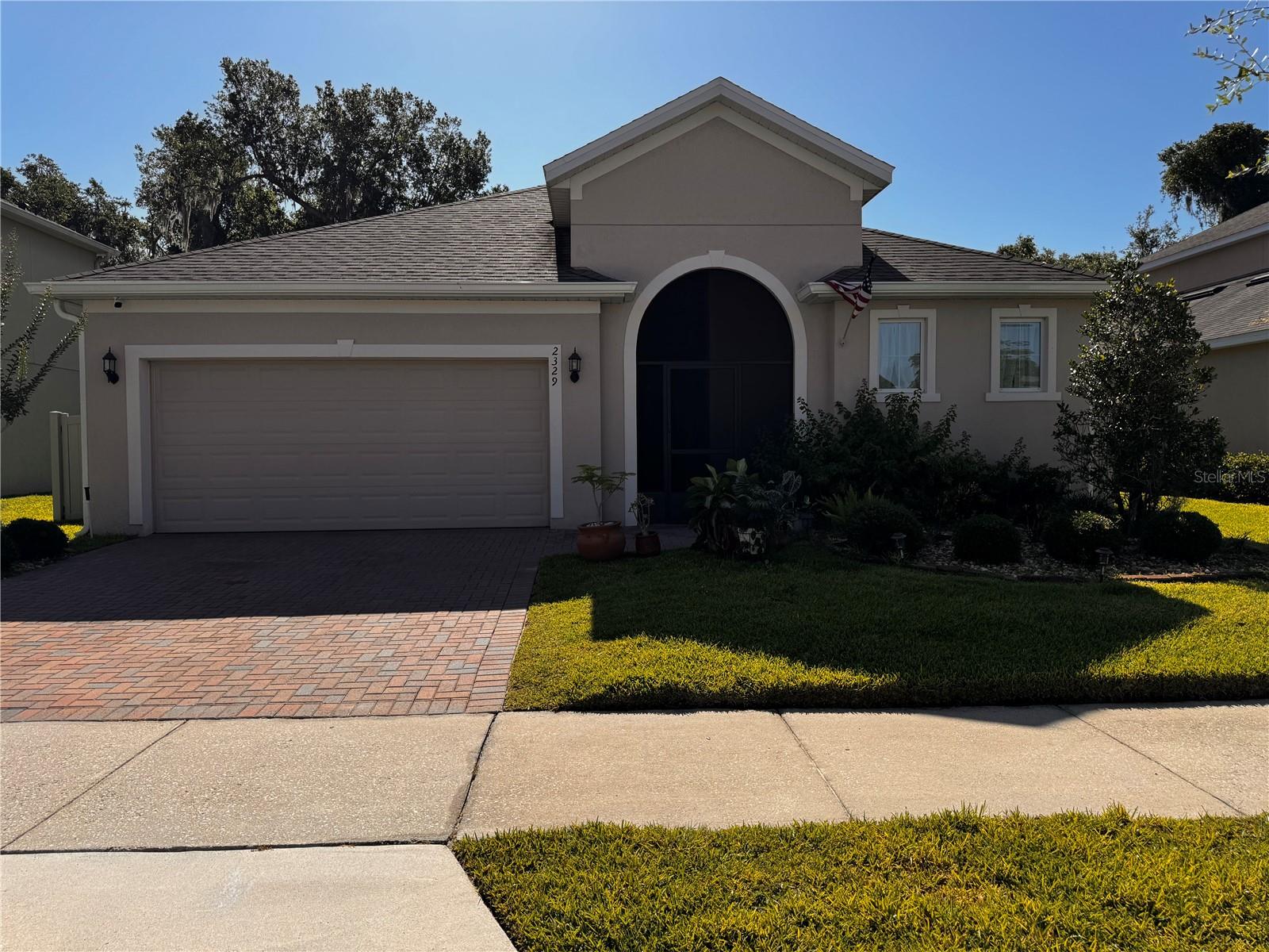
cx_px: 634
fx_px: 880
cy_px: 476
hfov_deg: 71.6
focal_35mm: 24
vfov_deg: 56.8
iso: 80
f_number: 1.78
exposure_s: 1/4608
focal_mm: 6.76
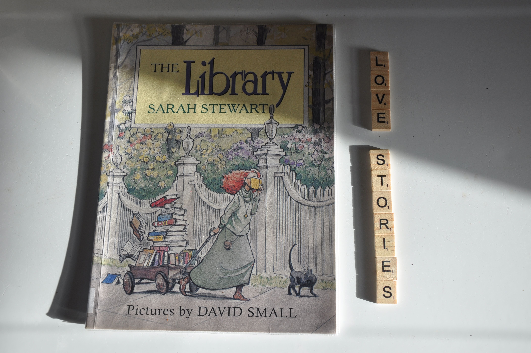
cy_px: 176
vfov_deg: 31.8
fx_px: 619
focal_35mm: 42
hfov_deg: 46.4
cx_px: 266
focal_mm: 28
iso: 200
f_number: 8
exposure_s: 1/60
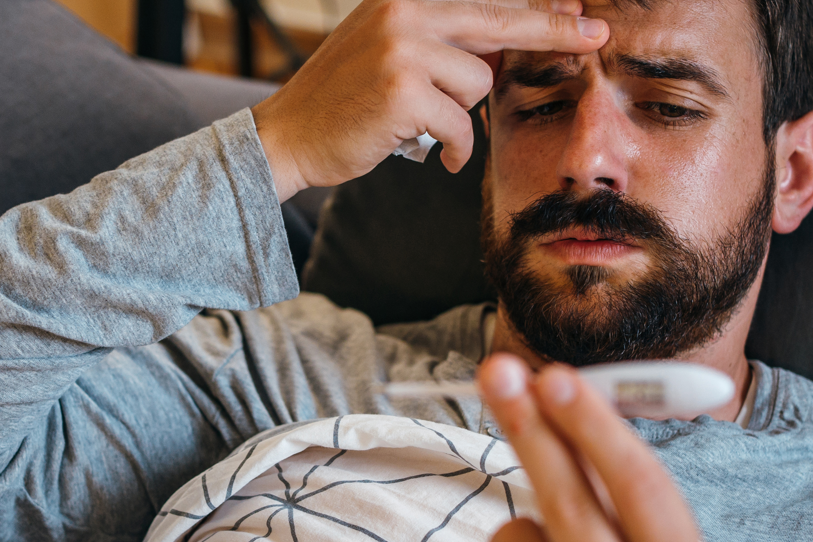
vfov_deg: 17.7
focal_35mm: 77
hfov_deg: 26.3
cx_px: 325
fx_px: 1739
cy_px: 333
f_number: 2.2
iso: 800
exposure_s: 1/80
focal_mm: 35
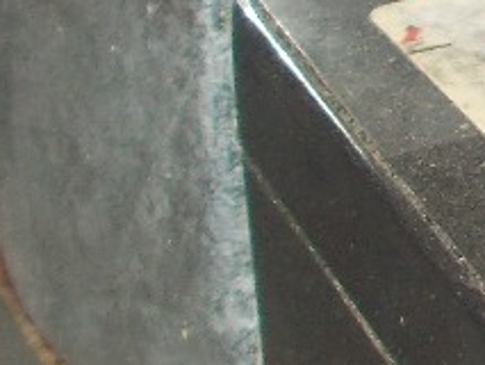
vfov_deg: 8.4
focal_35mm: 176
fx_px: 2467
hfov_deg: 10.2
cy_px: 98
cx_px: 1018
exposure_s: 1/25
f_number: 3.2
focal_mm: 4.6
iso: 200
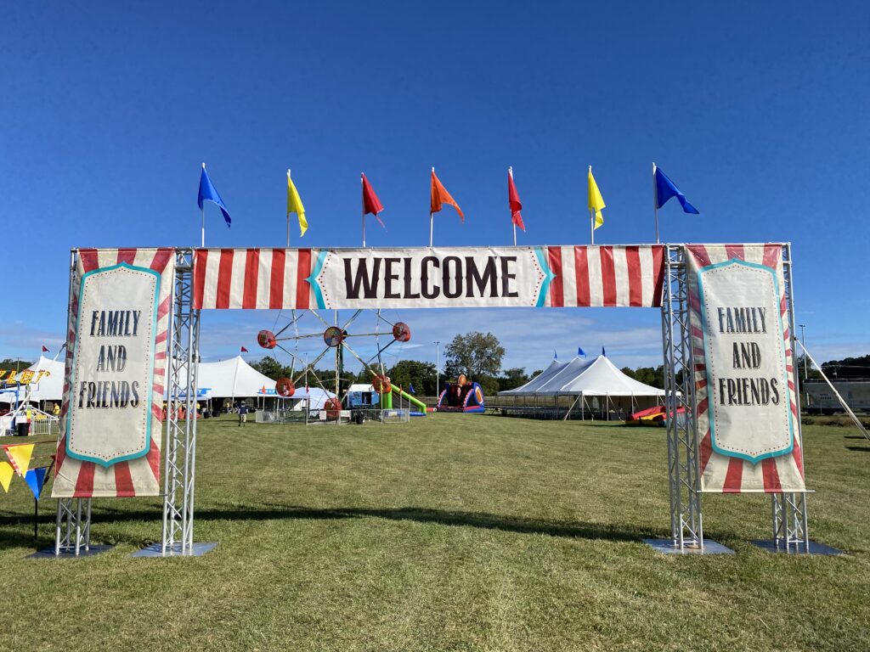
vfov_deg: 53.1
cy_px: 326
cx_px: 435
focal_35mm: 26
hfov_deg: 67.3
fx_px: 653
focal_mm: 4.25
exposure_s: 1/3984
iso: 32
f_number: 1.8
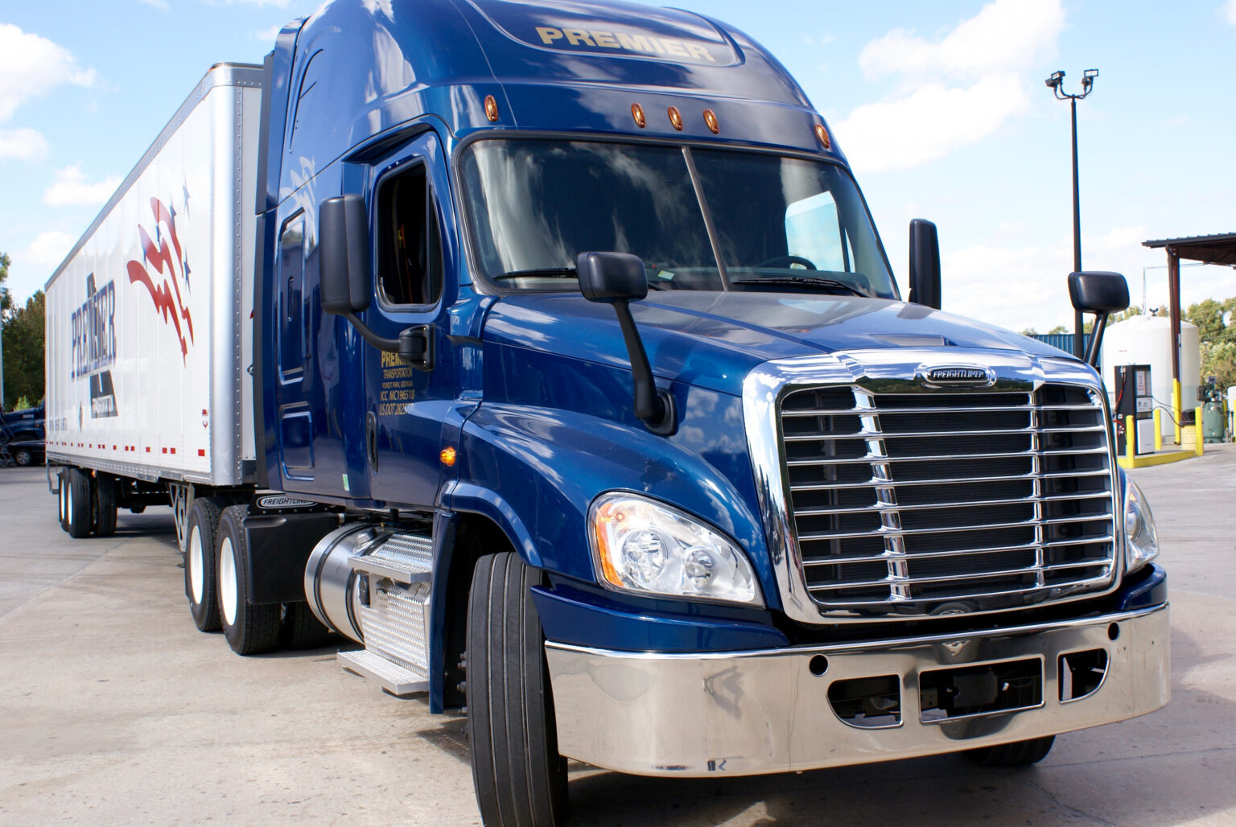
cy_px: 414
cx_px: 618
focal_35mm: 39
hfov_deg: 49.5
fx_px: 1341
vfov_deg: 34.3
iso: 100
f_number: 9
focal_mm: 26
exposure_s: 1/160
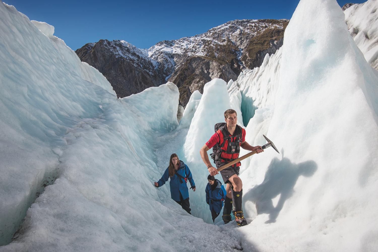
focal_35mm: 16
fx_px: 168
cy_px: 126
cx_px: 189
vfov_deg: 73.8
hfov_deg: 96.7
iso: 400
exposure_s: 1/1250
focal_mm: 16
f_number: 9
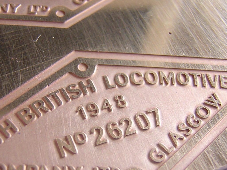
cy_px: 102
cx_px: 103
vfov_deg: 26.0
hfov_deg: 34.3
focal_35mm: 56
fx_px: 367
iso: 100
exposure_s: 1/62.1
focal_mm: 4.7
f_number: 2.6
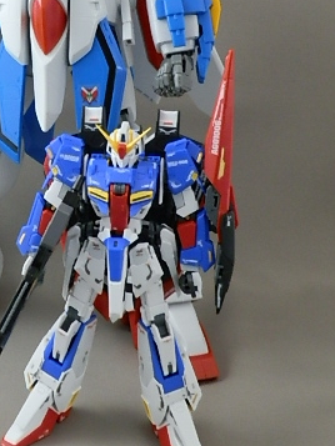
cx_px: 50
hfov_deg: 23.6
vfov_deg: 31.2
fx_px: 787
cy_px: 116
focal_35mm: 61
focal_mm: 6.17
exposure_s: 1/8
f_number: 3.5
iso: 200
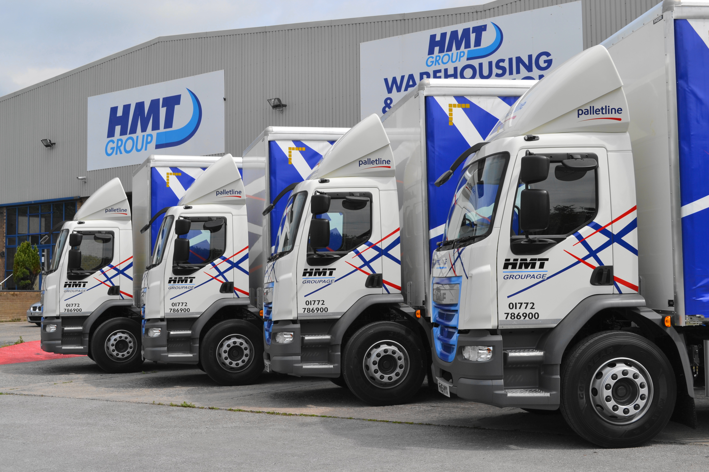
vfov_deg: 29.9
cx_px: 354
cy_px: 236
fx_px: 886
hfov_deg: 43.6
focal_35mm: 45
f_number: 9
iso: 100
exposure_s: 1/320
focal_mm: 30
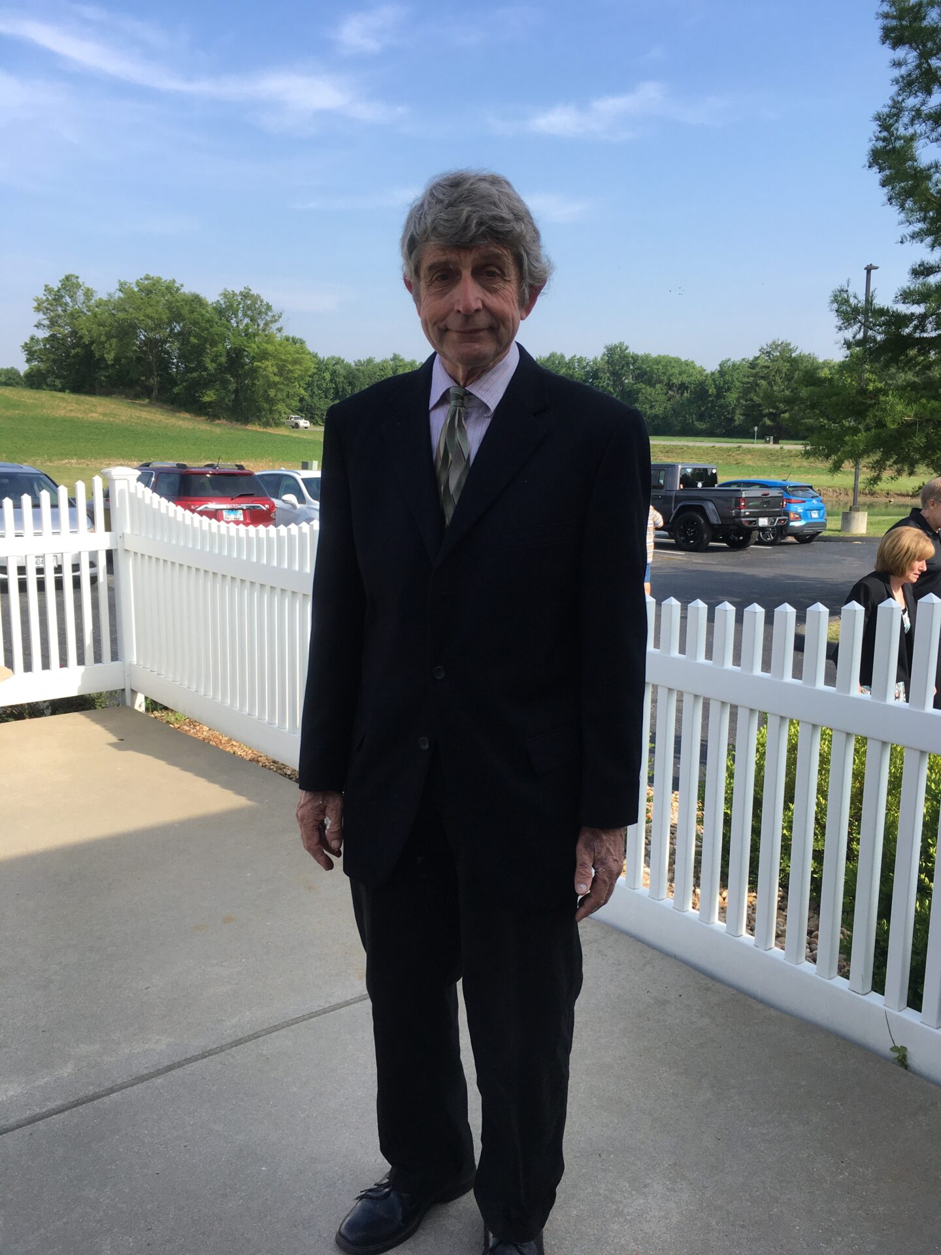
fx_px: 1051
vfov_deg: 61.7
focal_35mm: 29
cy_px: 628
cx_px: 470
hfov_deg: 48.2
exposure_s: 1/769
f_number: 2.2
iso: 25
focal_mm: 4.15
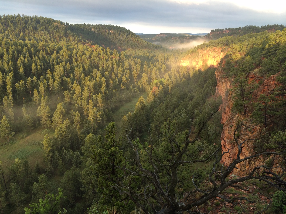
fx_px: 248
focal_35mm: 30
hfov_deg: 60.0
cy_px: 107
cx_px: 143
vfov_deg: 46.8
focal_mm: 4.12
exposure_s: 1/127
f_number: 2.2
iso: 32
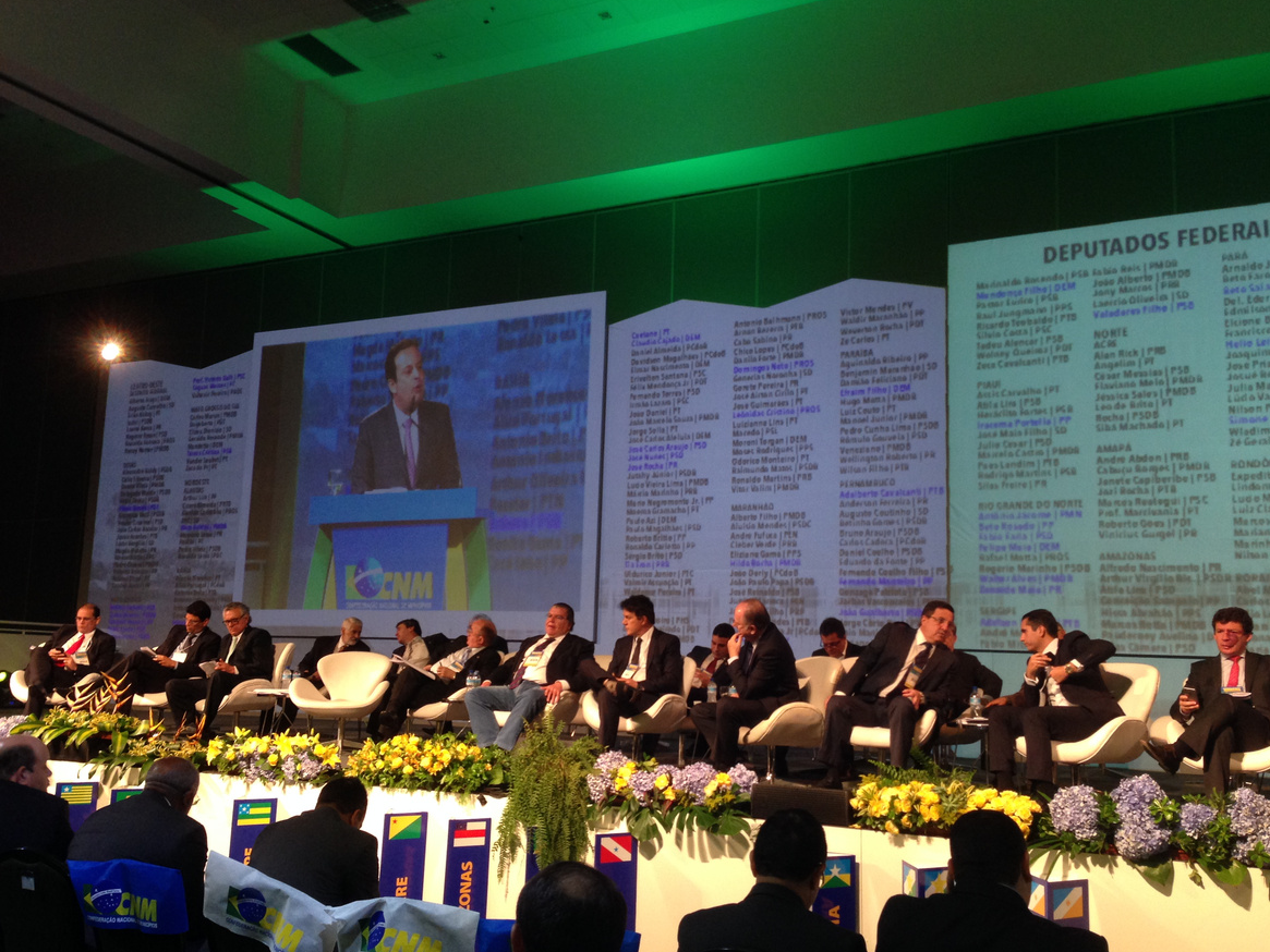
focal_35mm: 34
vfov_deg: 41.8
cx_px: 645
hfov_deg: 54.0
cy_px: 483
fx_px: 1248
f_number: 2.4
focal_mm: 4.12
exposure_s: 1/20
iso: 160
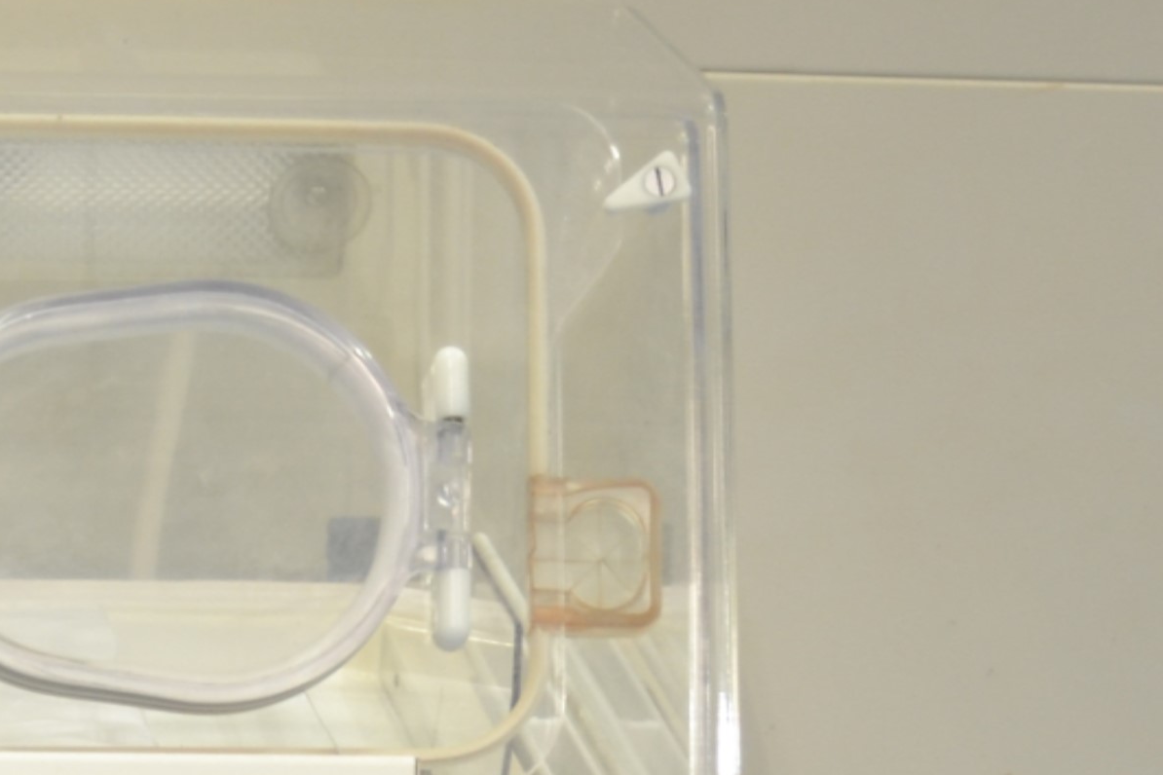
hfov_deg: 12.0
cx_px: -255
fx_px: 5425
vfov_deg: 7.9
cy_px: 1468
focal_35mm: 168
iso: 400
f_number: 4.5
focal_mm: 29
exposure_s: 1/20
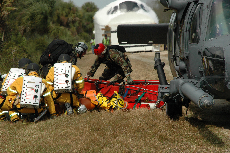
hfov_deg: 11.0
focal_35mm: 188
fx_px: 1197
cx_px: 115
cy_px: 76
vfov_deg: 7.3
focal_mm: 125
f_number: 13
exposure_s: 1/500
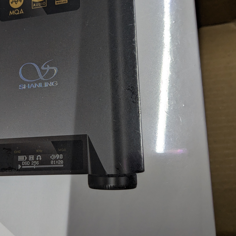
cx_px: 69
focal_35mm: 47
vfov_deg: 36.0
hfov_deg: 35.5
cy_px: 101
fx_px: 363
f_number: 1.73
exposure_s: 1/120
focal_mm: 4.38
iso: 69
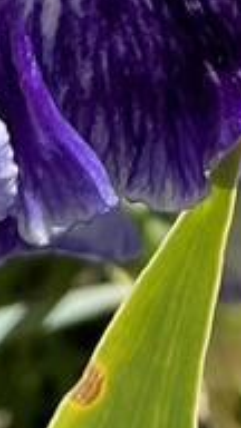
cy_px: -482
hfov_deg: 8.0
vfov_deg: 12.3
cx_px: 96
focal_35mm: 151
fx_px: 1715
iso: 32
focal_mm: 5.1
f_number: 1.6
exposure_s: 1/2717
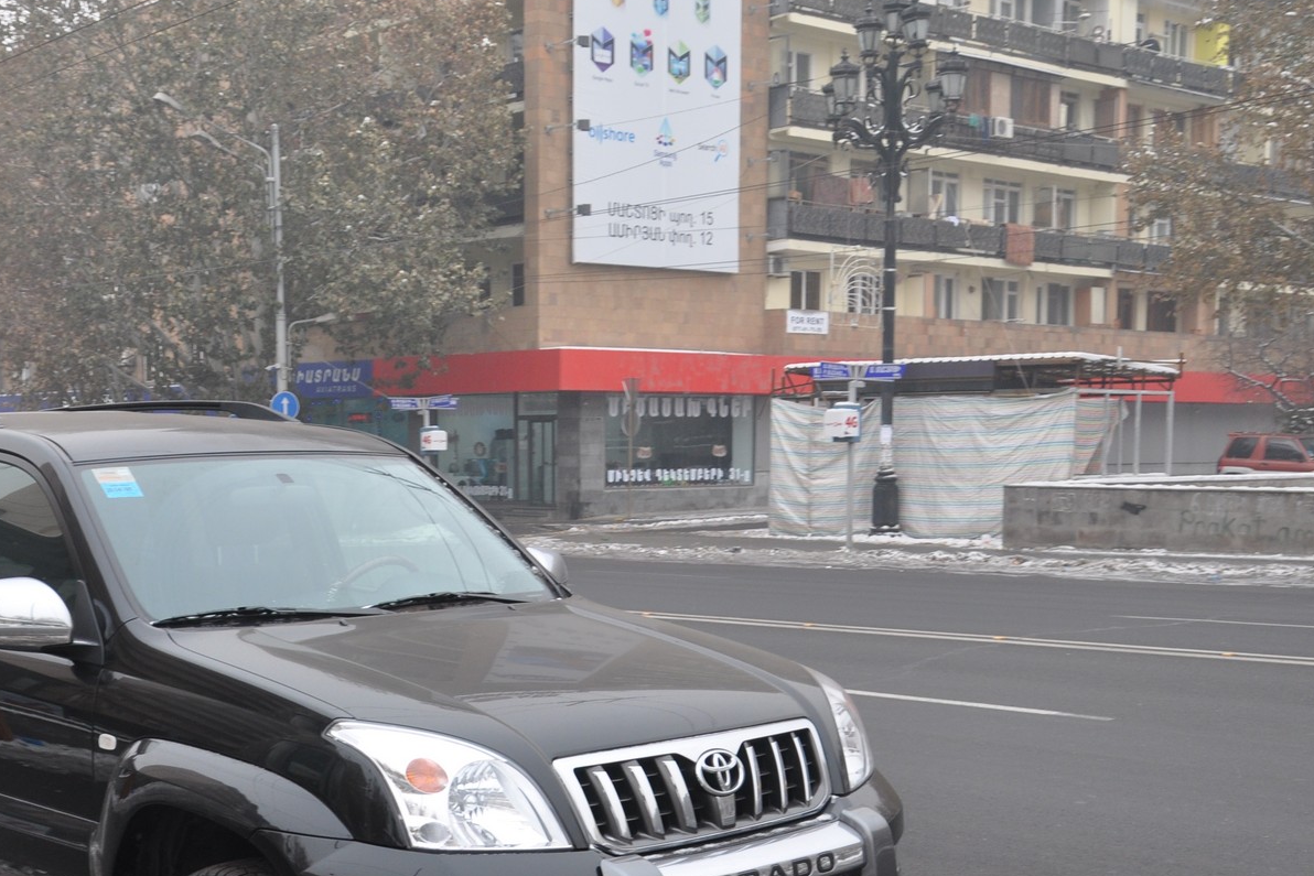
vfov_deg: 25.2
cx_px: 374
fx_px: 1929
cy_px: 683
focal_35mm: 53
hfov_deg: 37.0
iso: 360
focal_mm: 21
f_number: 5.6
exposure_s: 1/125
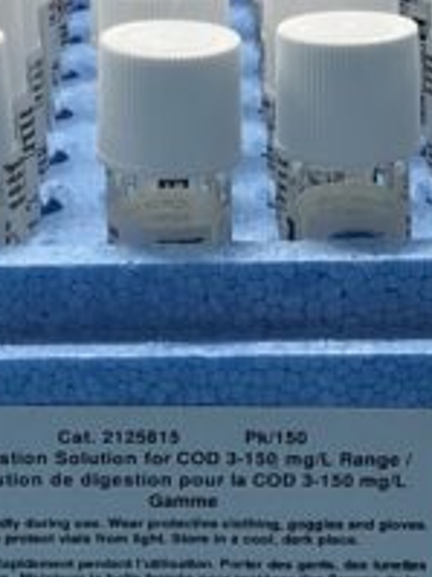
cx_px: 142
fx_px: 2482
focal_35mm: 149
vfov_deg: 13.2
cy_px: 186
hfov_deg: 9.9
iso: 25
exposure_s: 1/30
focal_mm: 3.99
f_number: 1.8
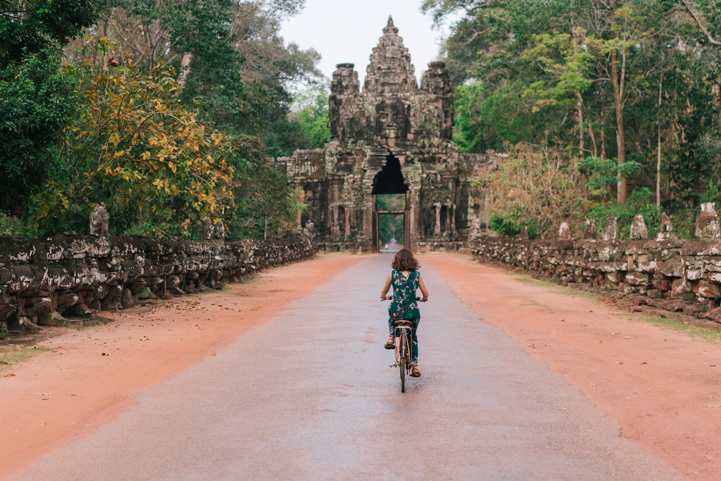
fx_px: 1102
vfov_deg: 24.6
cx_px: 360
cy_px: 240
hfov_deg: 36.2
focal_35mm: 55
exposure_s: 1/1250
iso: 160
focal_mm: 55
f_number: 2.5
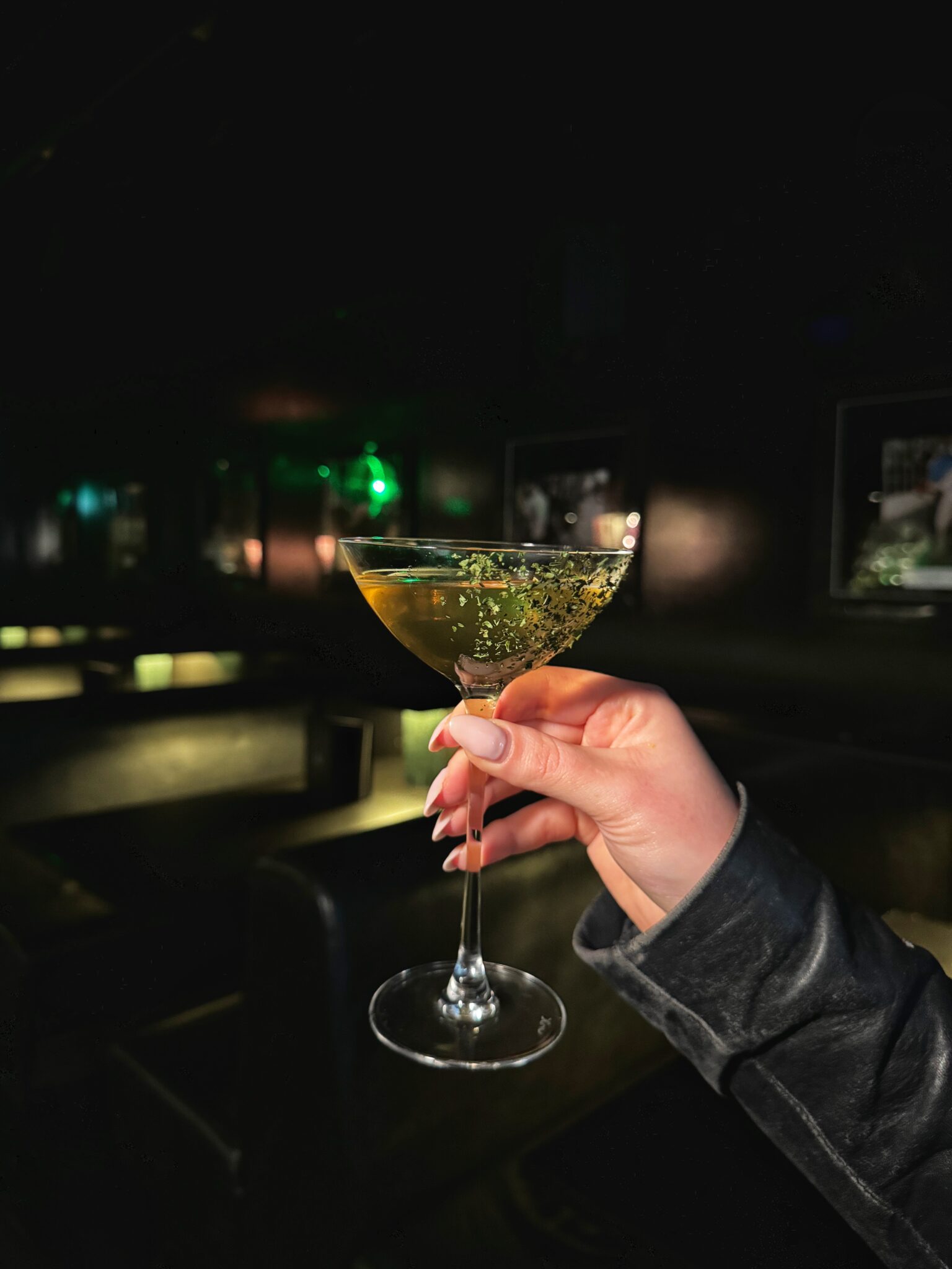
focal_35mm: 24
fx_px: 880
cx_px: 476
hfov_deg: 56.8
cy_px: 634
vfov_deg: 71.6
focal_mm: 6.76
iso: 1250
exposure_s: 1/30
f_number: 1.78
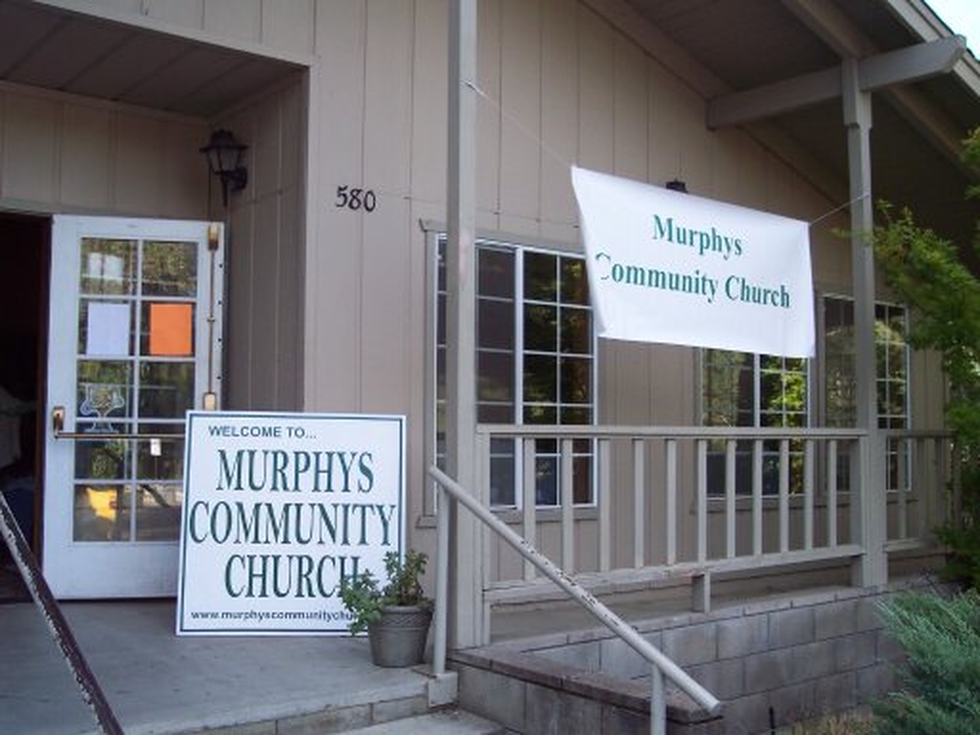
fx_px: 1076
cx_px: 490
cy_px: 368
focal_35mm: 38
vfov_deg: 37.7
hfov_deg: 49.0
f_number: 2.8
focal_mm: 8
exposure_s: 1/350
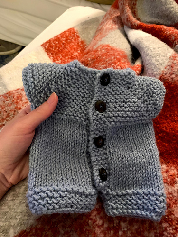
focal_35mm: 26
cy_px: 118
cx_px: 89
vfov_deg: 67.3
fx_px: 178
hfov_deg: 53.1
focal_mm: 4.25
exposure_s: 1/30
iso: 640
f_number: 1.8
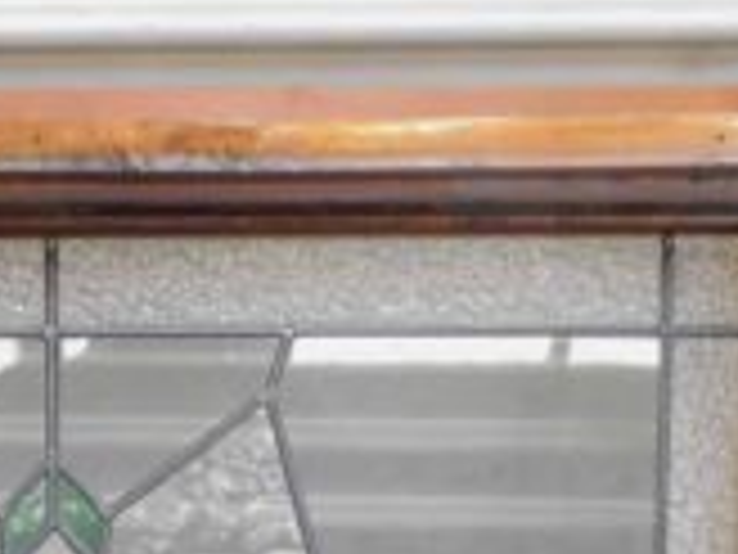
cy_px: 759
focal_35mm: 122
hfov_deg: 16.0
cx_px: 86
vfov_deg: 11.8
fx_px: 2601
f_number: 3.6
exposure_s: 1/30
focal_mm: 7.1
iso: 250
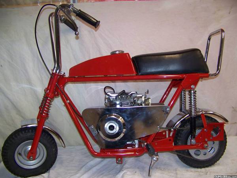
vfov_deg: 39.7
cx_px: 118
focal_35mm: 36
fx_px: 246
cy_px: 89
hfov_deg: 51.4
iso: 200
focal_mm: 5.85
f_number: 2.8
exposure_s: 1/30
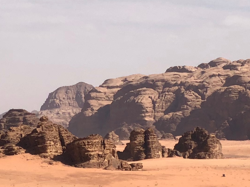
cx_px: 400
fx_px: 1408
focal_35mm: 195
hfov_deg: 9.8
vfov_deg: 7.6
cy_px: 92
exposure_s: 1/1919
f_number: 2.4
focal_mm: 6
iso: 16
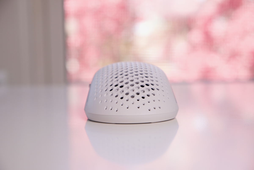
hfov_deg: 33.9
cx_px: 127
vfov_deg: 23.0
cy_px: 85
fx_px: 416
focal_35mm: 59
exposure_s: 1/180
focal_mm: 39
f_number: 4
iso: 640
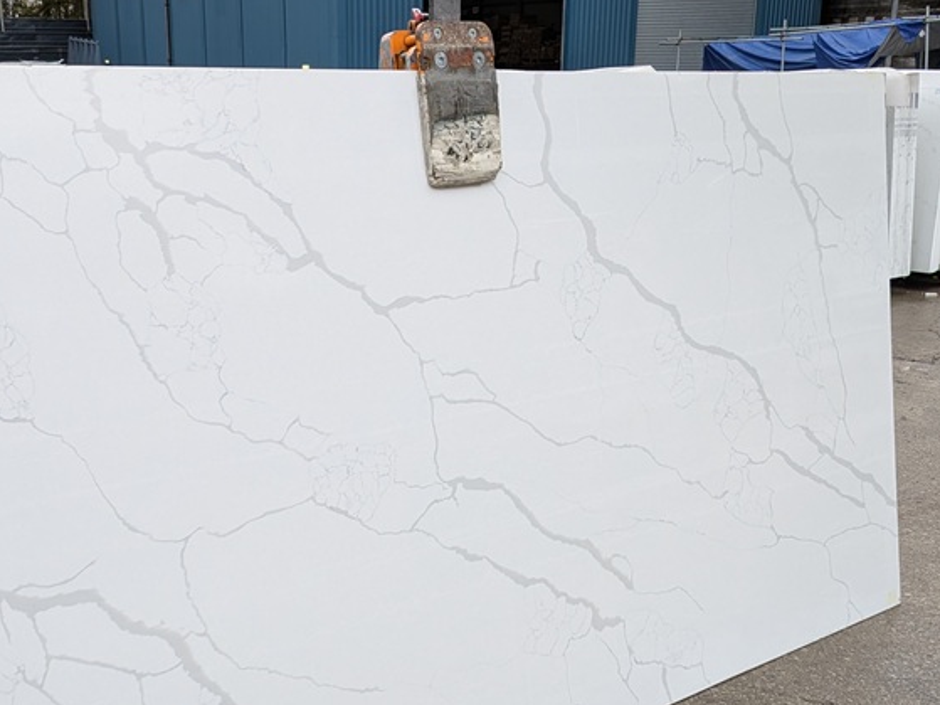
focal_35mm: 44
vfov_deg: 32.6
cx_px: 414
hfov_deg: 42.9
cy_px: 468
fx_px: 1195
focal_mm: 4.53
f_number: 1.7
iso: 93
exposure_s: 1/204
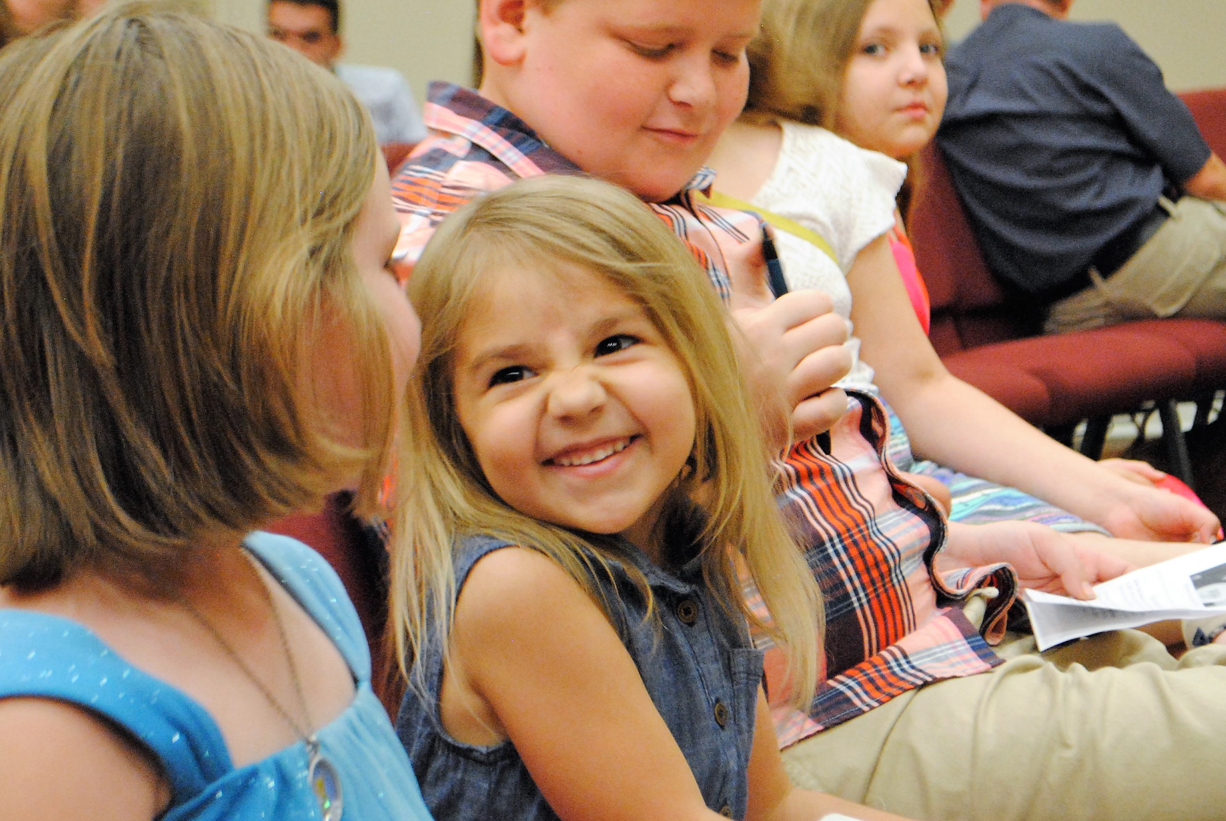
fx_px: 3034
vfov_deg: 15.4
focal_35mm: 89
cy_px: 444
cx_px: 523
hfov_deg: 22.8
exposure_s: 1/30
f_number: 5.6
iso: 1100
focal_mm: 48
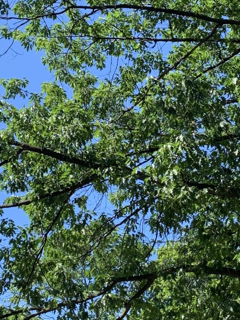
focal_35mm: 83
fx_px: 768
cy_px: 65
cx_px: 96
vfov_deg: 23.2
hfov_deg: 17.8
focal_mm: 4.25
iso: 25
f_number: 1.8
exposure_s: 1/871
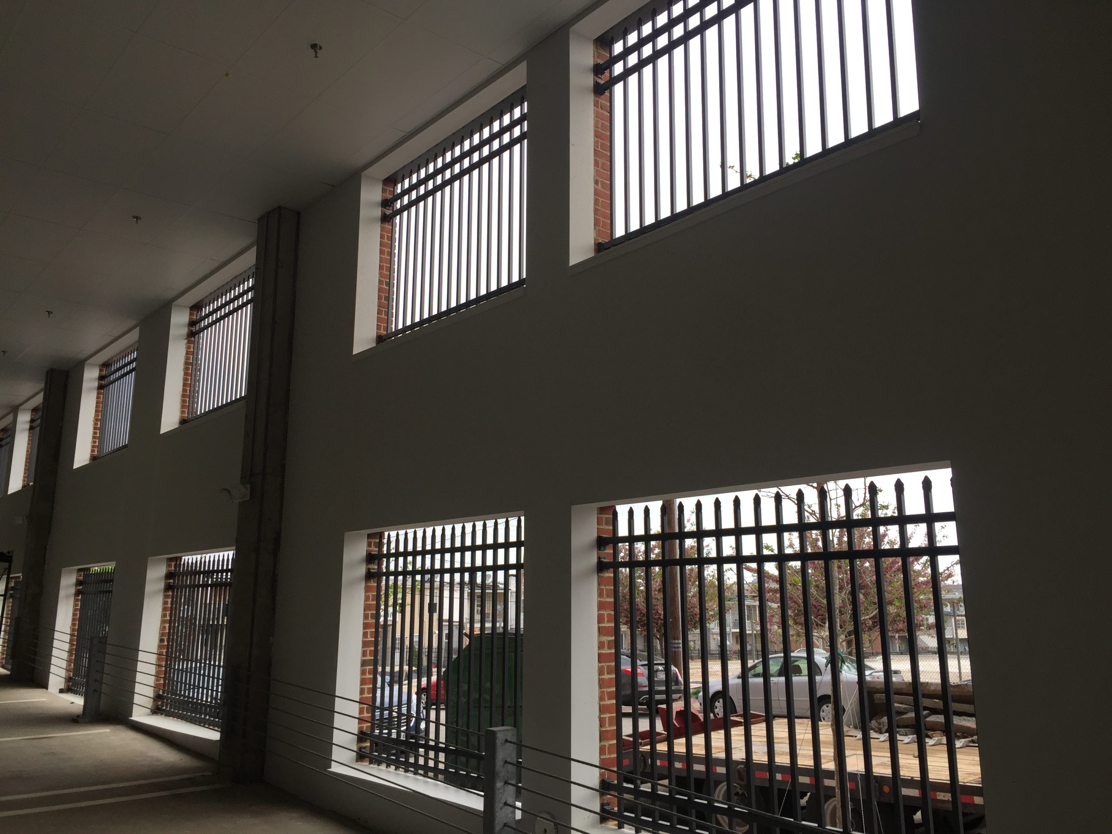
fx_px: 932
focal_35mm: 29
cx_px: 556
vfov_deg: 48.2
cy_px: 417
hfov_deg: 61.7
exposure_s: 1/694
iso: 32
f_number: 2.2
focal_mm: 4.15
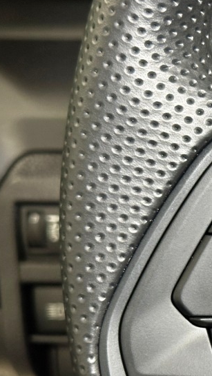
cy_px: 244
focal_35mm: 98
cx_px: 327
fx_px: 980
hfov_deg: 11.8
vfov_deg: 21.7
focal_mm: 6.86
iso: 500
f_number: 1.78
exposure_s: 1/40
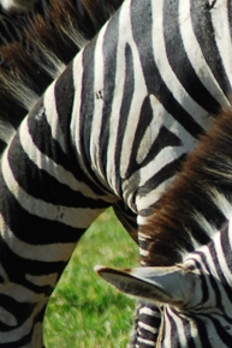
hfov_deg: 1.1
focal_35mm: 1273
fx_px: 12319
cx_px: 398
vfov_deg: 1.6
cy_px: 225
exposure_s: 1/640
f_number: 5.3
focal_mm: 240
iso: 200
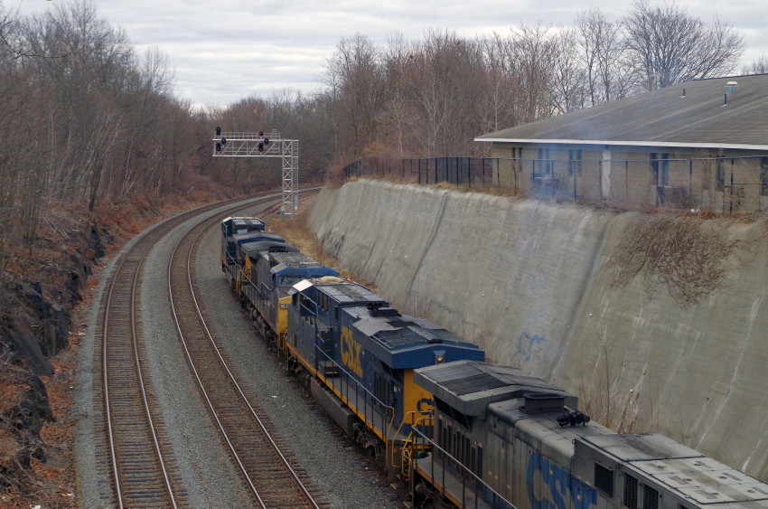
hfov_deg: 33.5
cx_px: 384
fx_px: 1277
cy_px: 254
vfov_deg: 22.5
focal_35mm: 60
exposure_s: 1/1000
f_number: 7.1
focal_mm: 40
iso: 800
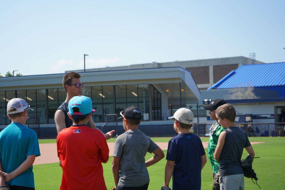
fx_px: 523
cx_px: 142
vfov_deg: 20.6
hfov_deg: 30.5
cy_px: 95
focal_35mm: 66
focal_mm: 66
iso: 100
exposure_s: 1/320
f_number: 6.3
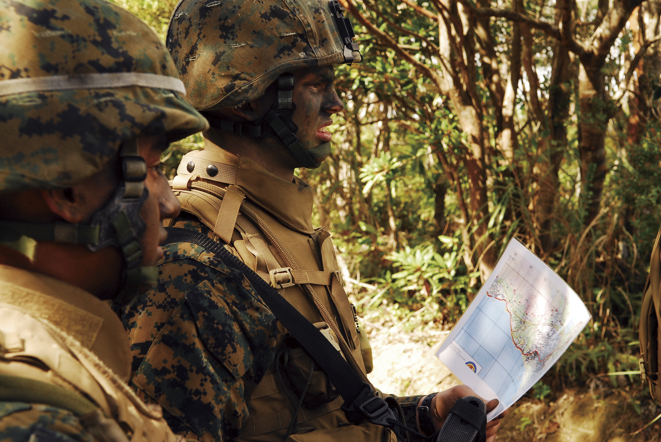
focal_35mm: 68
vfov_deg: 20.2
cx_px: 330
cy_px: 221
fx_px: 1241
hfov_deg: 29.8
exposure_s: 1/200
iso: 400
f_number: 7.1
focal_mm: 45
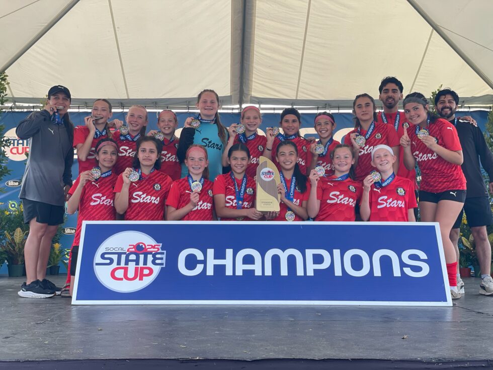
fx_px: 741
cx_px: 246
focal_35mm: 52
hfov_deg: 36.8
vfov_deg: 28.0
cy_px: 185
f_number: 2
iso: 25
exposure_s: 1/122
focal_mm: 6
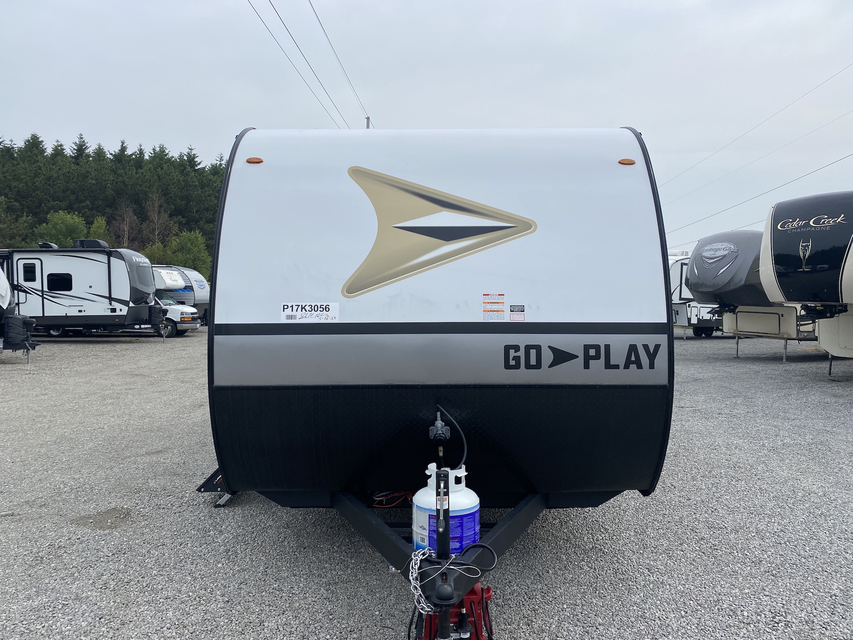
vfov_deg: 53.1
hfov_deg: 67.3
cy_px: 320
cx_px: 426
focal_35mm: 26
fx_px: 641
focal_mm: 4.25
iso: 32
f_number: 1.8
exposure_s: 1/2817
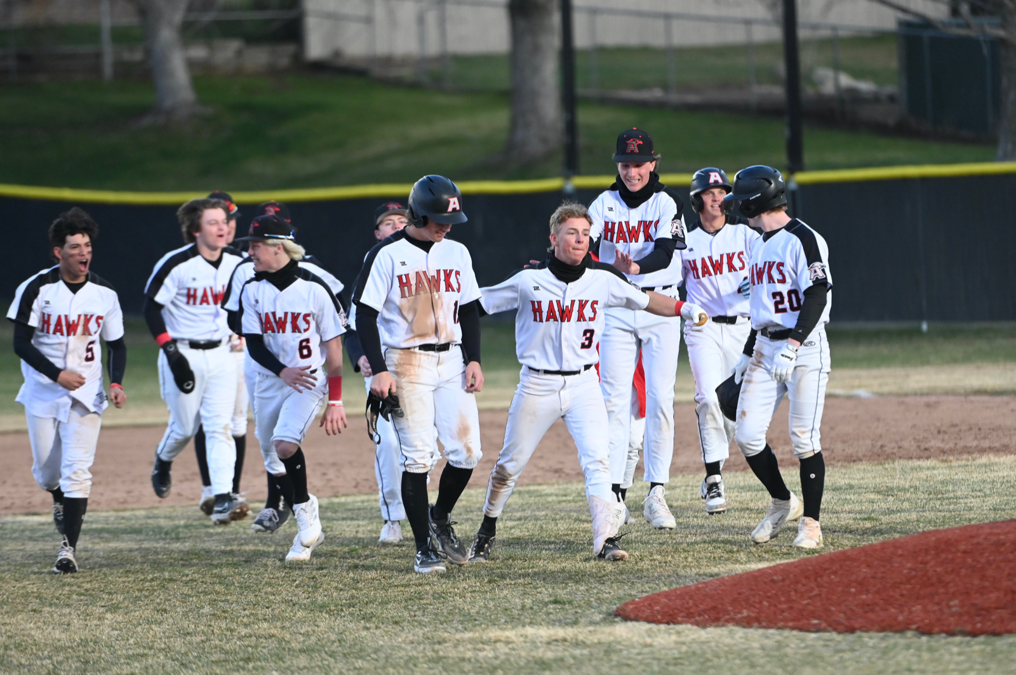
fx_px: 5640
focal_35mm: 200
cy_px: 338
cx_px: 508
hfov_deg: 10.3
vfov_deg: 6.9
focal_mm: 200
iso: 2800
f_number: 3.2
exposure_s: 1/8000
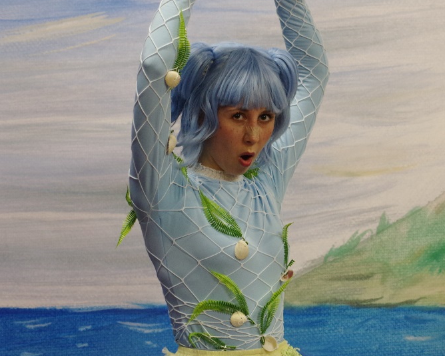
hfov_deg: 12.1
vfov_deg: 9.8
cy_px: 216
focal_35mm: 158
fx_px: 2080
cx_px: 434
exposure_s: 1/50
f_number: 2.5
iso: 1600
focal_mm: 50
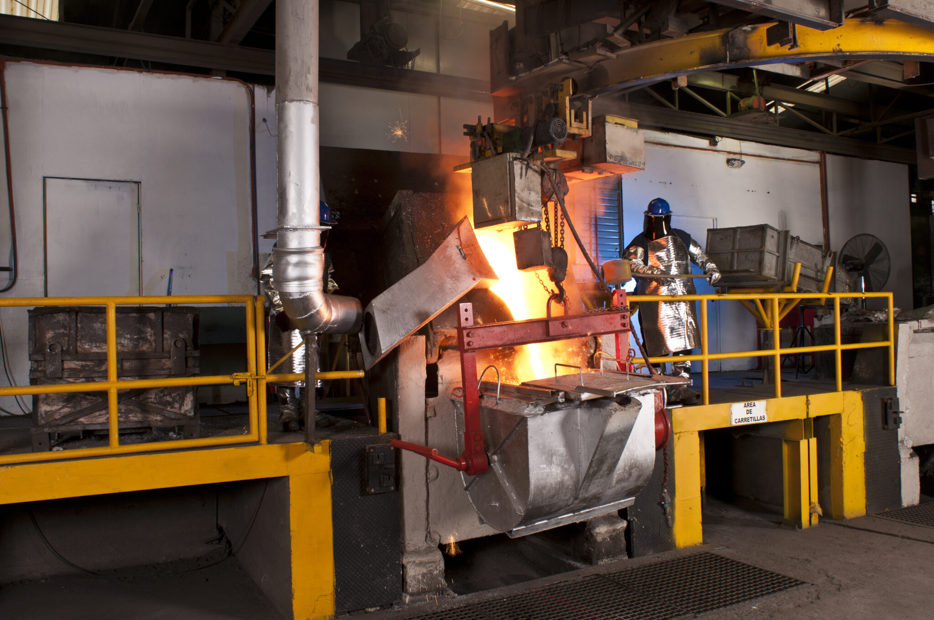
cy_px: 310
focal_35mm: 30
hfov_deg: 62.0
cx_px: 467
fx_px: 777
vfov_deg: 43.5
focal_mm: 20
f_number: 7.1
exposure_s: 1/30
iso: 200
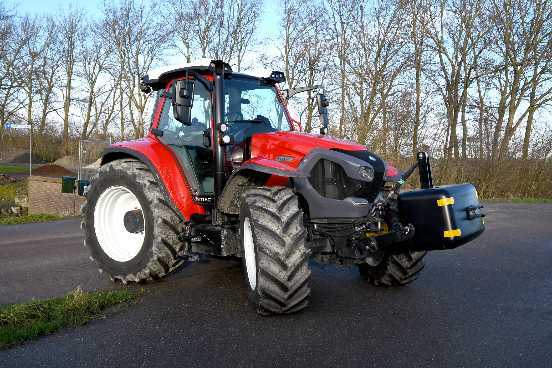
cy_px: 184
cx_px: 276
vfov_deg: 46.4
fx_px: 429
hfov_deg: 65.5
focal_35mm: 28
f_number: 9
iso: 320
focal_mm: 19
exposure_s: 1/320
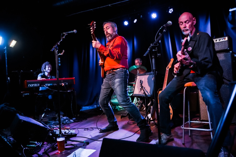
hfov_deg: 67.4
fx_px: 177
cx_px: 118
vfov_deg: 47.9
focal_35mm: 27
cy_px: 78
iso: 2000
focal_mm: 27
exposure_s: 1/640
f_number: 2.8
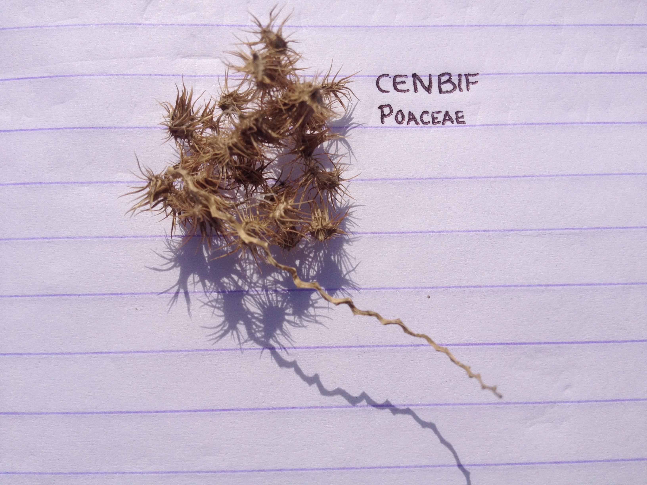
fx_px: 654
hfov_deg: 52.6
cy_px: 242
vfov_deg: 40.7
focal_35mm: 35
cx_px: 324
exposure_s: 1/5525
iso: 64
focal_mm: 4.28
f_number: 2.4
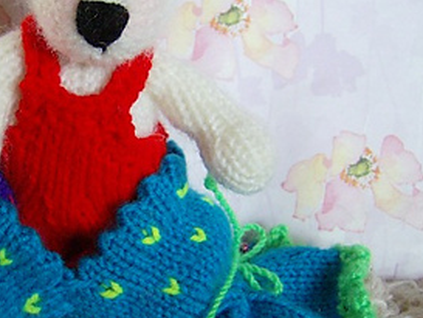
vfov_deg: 22.2
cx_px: 57
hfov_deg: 28.4
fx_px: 807
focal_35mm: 66
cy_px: 130
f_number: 2.8
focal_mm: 6
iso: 200
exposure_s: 1/60.6
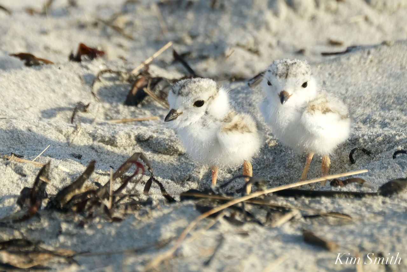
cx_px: 204
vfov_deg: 2.3
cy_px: 136
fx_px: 6784
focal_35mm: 600
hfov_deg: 3.4
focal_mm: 400
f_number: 5.6
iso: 500
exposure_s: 1/850
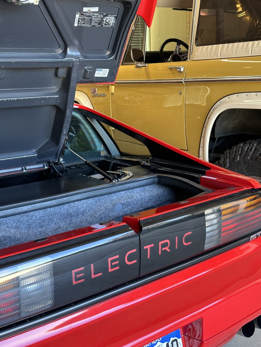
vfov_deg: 39.7
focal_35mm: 48
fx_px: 482
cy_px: 174
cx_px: 130
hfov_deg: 30.3
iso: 100
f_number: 1.78
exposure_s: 1/60
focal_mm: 6.86
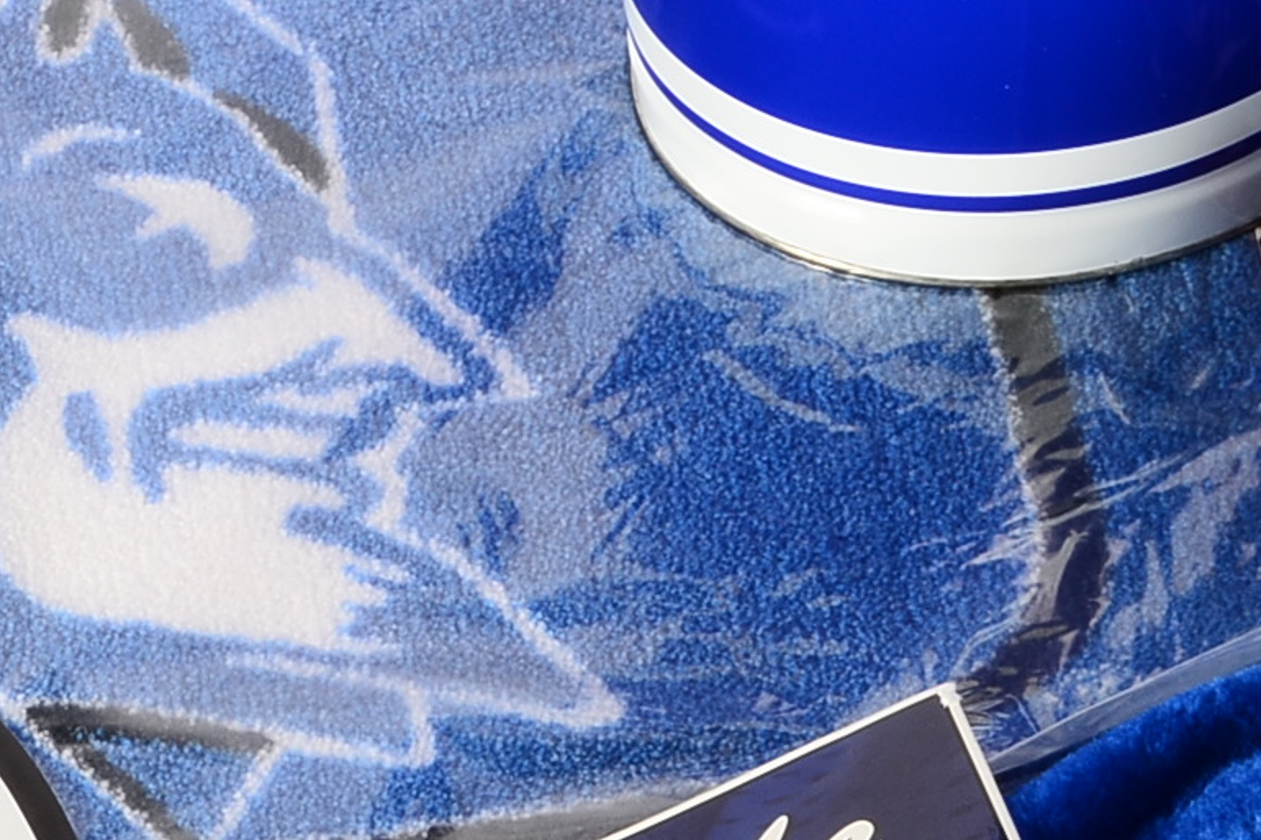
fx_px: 7550
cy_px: 1161
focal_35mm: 216
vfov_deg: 6.3
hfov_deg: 9.5
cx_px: -133
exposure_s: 1/200
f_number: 20
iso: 200
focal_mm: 45
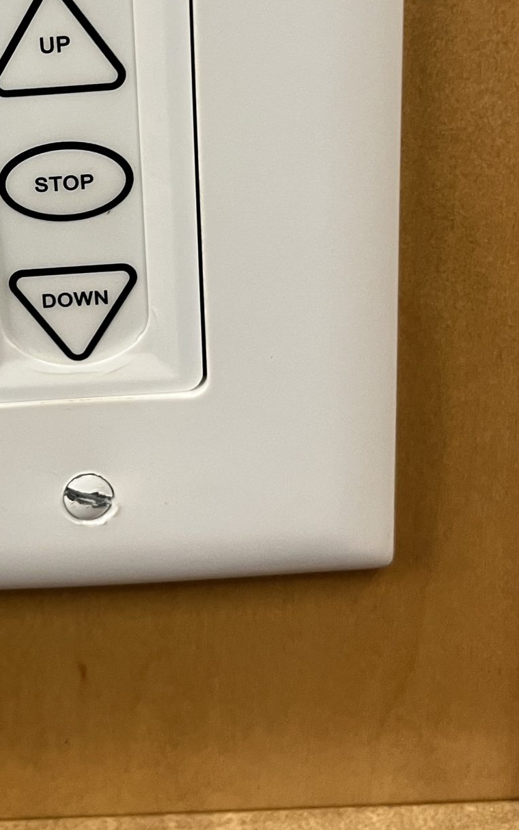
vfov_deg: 34.0
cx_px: 75
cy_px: 157
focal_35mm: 58
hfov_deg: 22.0
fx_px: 1313
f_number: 1.6
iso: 160
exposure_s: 1/60
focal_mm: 5.1
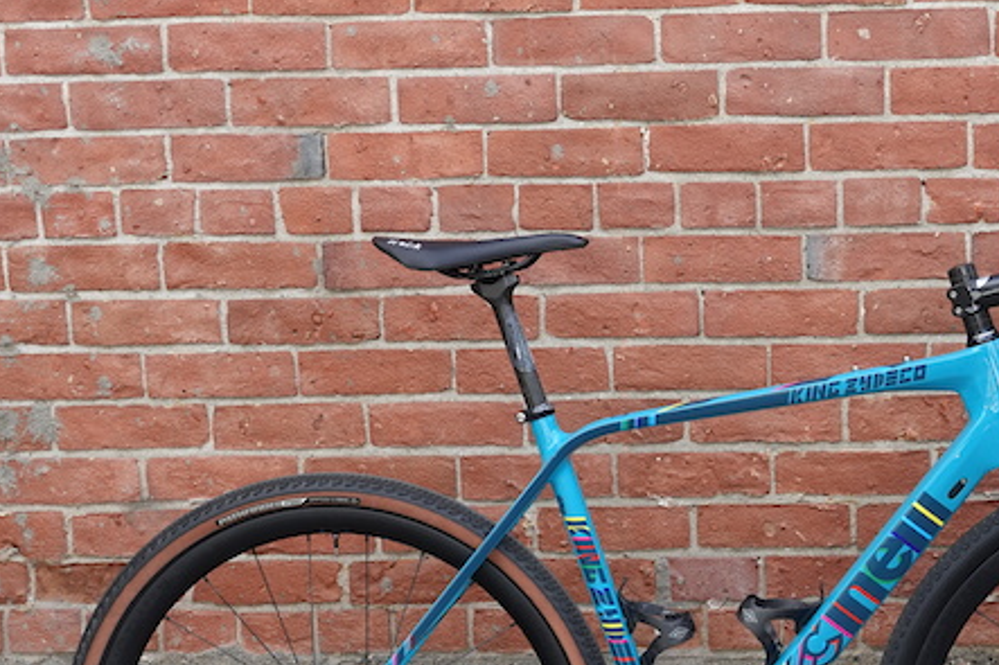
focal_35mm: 65
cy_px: 517
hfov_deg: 30.3
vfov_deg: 20.7
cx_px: 789
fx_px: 1803
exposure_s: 1/40
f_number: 7.1
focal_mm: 13.94
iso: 200
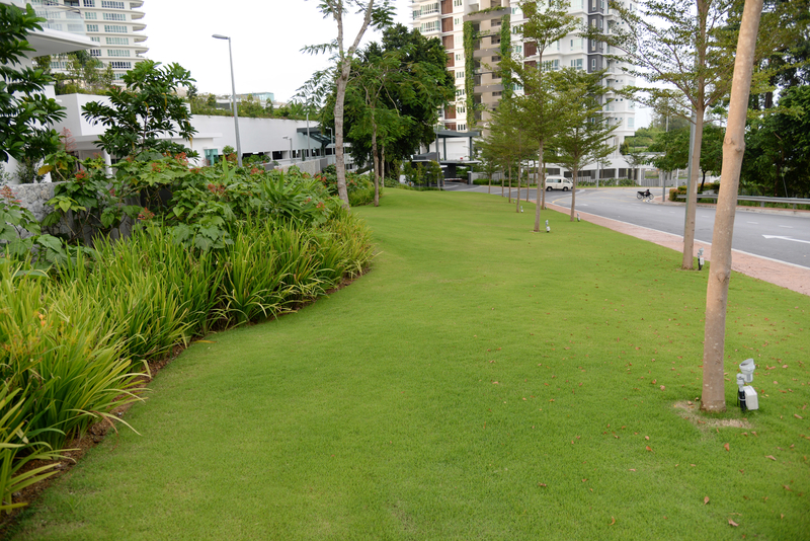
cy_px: 270
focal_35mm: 24
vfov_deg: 53.2
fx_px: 540
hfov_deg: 73.7
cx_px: 405
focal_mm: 24
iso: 200
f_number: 5
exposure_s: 1/160
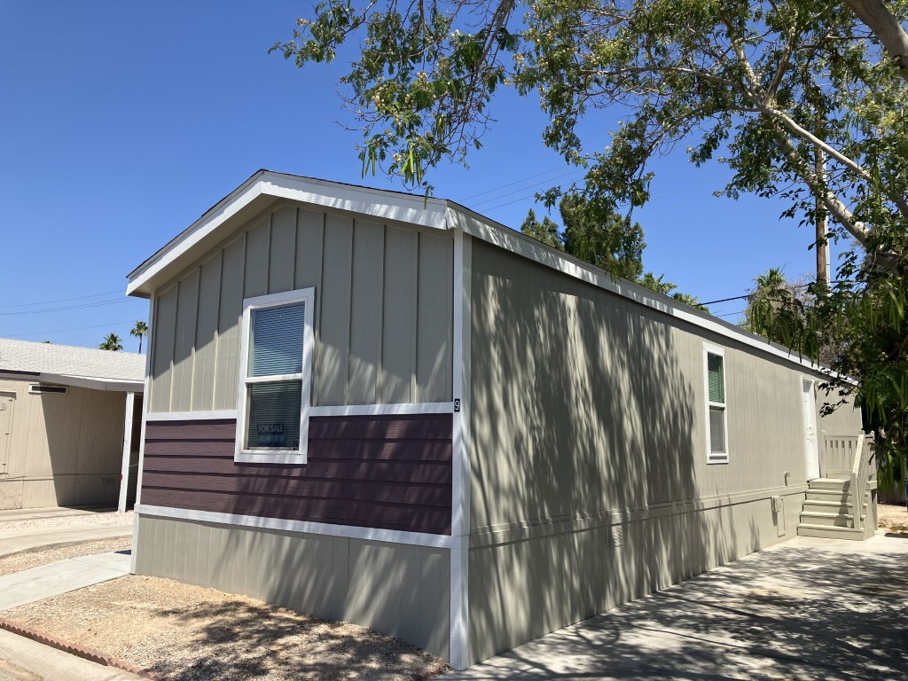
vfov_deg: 49.7
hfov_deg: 63.4
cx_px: 454
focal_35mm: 28
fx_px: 734
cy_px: 340
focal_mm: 3.99
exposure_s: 1/1869
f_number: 1.8
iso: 32
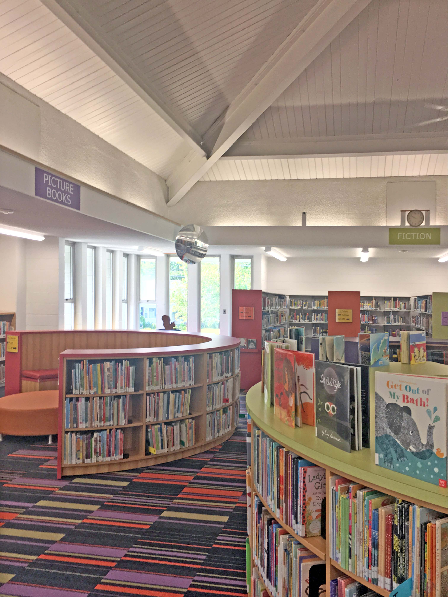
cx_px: 224
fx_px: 500
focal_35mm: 29
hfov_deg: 48.2
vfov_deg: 61.7
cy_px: 298
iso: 32
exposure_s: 1/60
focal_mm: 4.15
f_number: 2.2
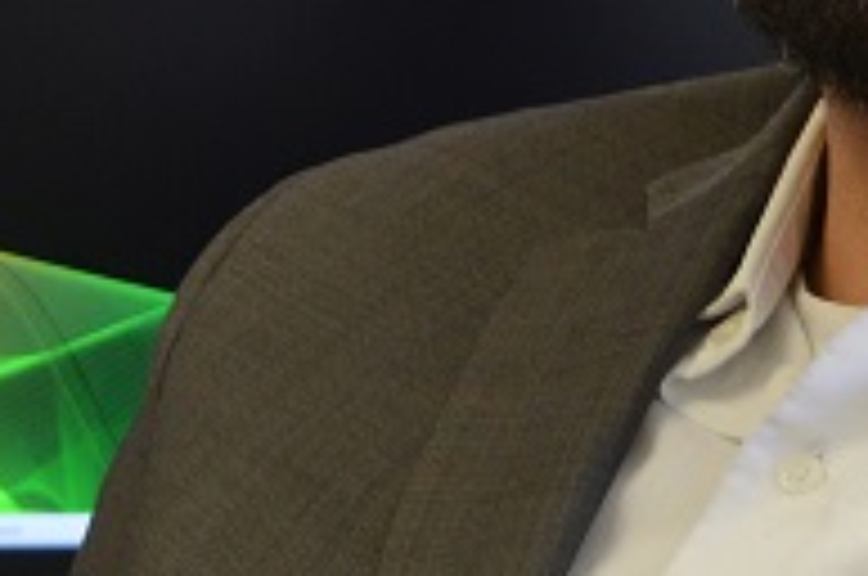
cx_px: 499
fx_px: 5344
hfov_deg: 9.3
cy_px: 234
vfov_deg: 6.2
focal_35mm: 222
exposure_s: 1/60
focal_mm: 24
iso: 400
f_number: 4
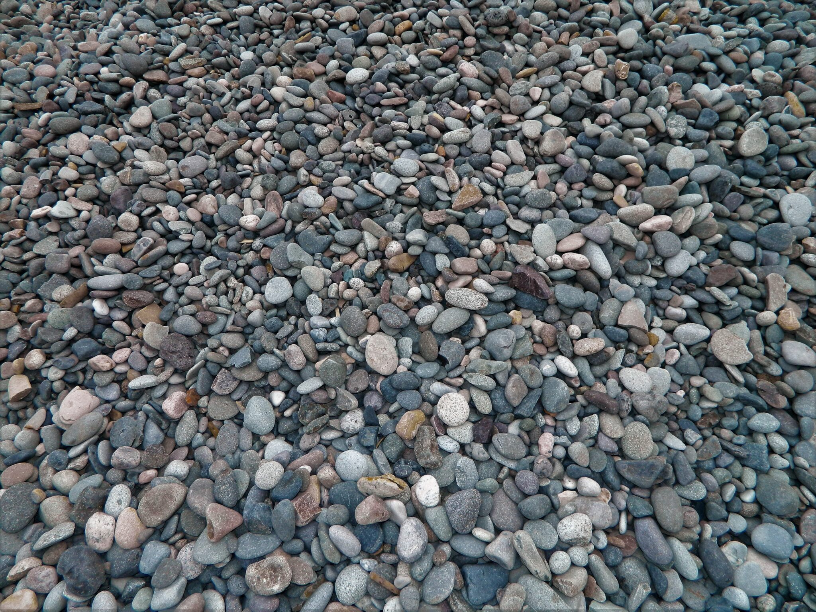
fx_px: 589
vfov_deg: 54.9
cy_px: 306
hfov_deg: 69.4
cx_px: 408
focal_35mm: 25
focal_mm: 4.5
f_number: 3.1
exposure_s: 1/500
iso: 80
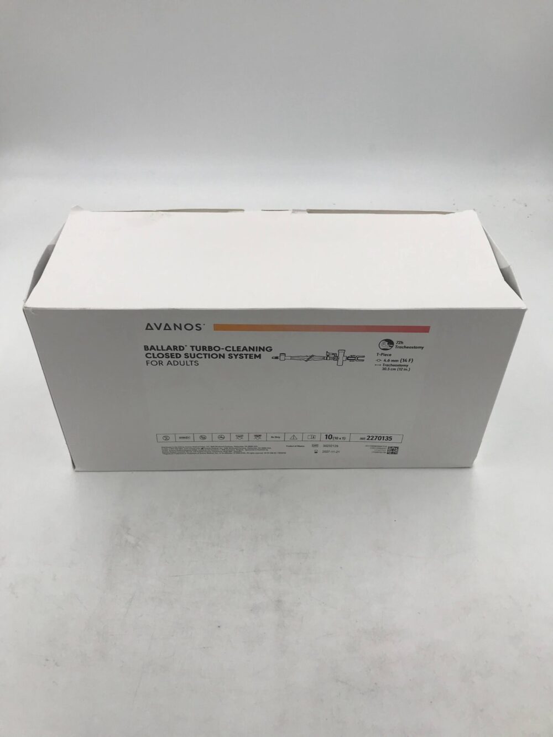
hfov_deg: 49.8
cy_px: 368
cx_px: 276
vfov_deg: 63.4
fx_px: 596
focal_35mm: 28
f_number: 1.8
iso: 20
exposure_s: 1/304
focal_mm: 3.99
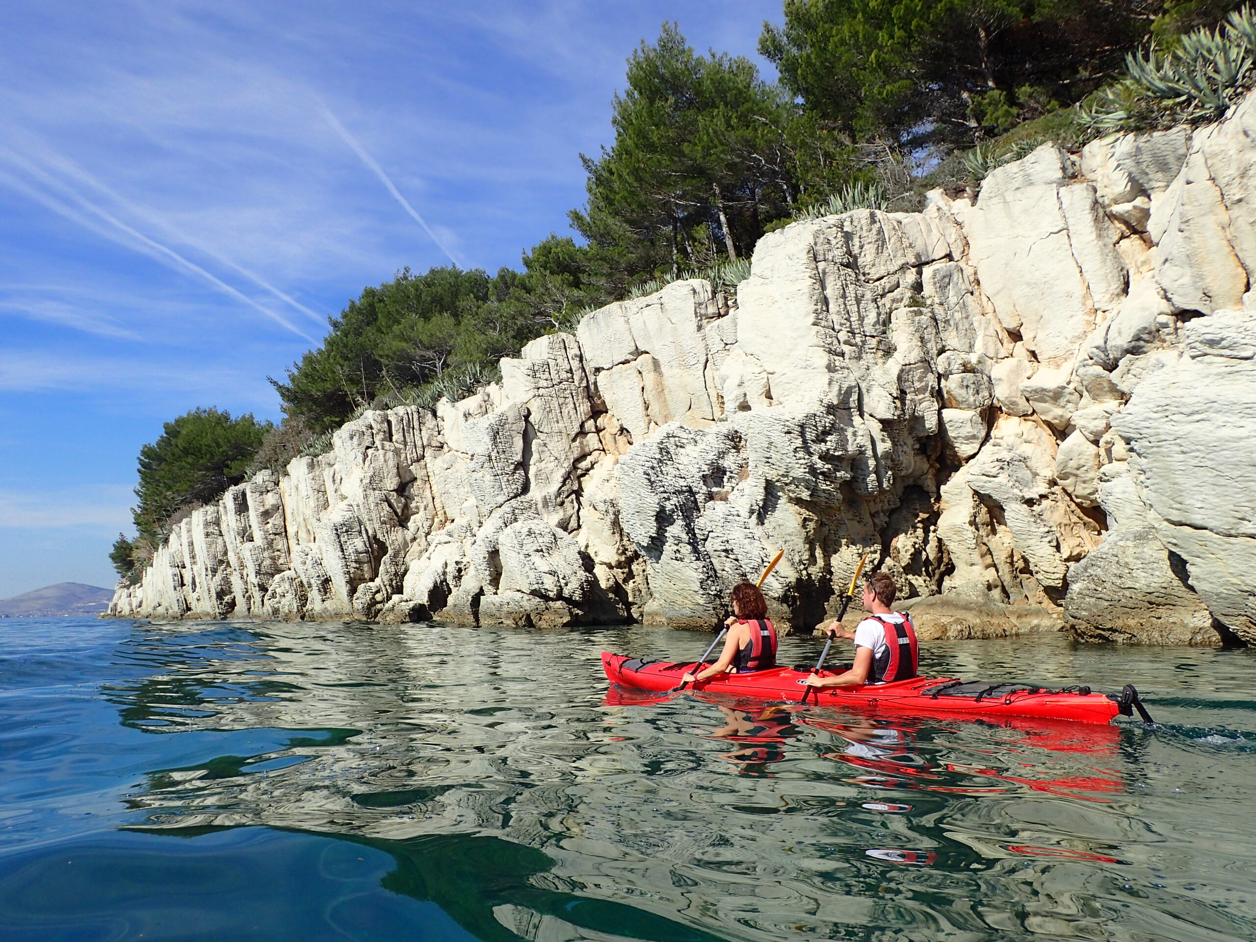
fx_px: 1089
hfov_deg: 60.0
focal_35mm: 30
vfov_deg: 46.8
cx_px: 628
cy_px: 471
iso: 100
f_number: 9
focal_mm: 5.5
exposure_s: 1/250
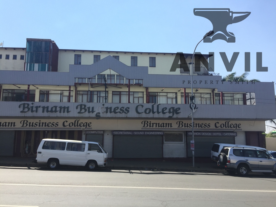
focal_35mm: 29
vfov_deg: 48.2
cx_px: 138
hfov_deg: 61.7
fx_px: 231
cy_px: 104
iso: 32
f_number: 2.2
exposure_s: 1/1130
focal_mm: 4.15
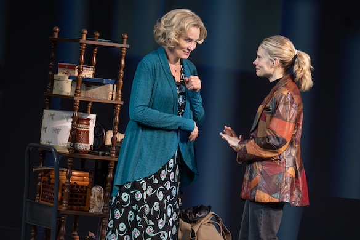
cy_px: 120
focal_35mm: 300
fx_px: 3000
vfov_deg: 4.6
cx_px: 180
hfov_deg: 6.9
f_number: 5.6
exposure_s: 1/320
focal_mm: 200
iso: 1600
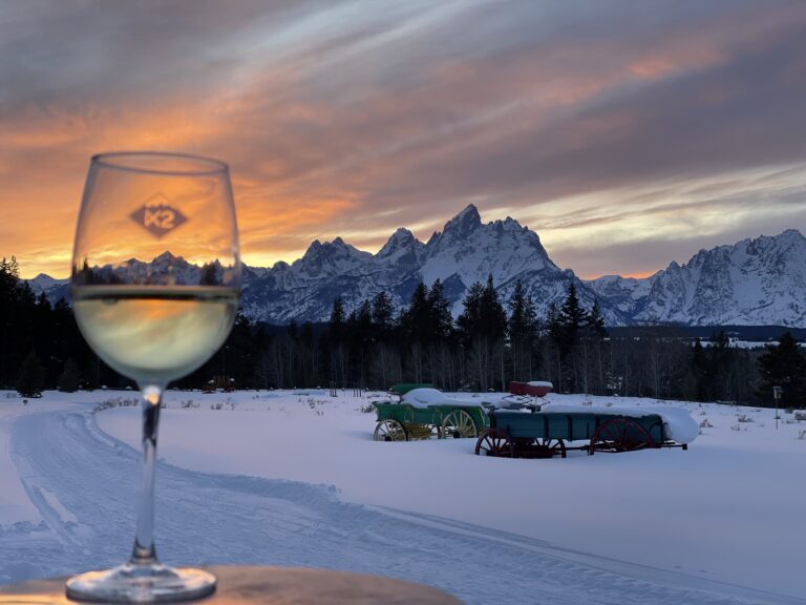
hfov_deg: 36.8
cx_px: 403
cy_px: 302
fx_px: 1211
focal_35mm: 52
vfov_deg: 28.0
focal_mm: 6
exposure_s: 1/122
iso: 32
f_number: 2
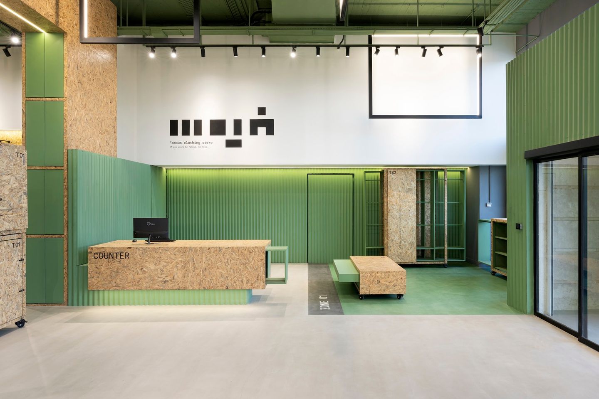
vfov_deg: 60.7
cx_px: 300
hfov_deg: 82.6
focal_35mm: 20
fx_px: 341
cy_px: 200
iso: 200
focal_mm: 20.5
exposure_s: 1/4
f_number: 11
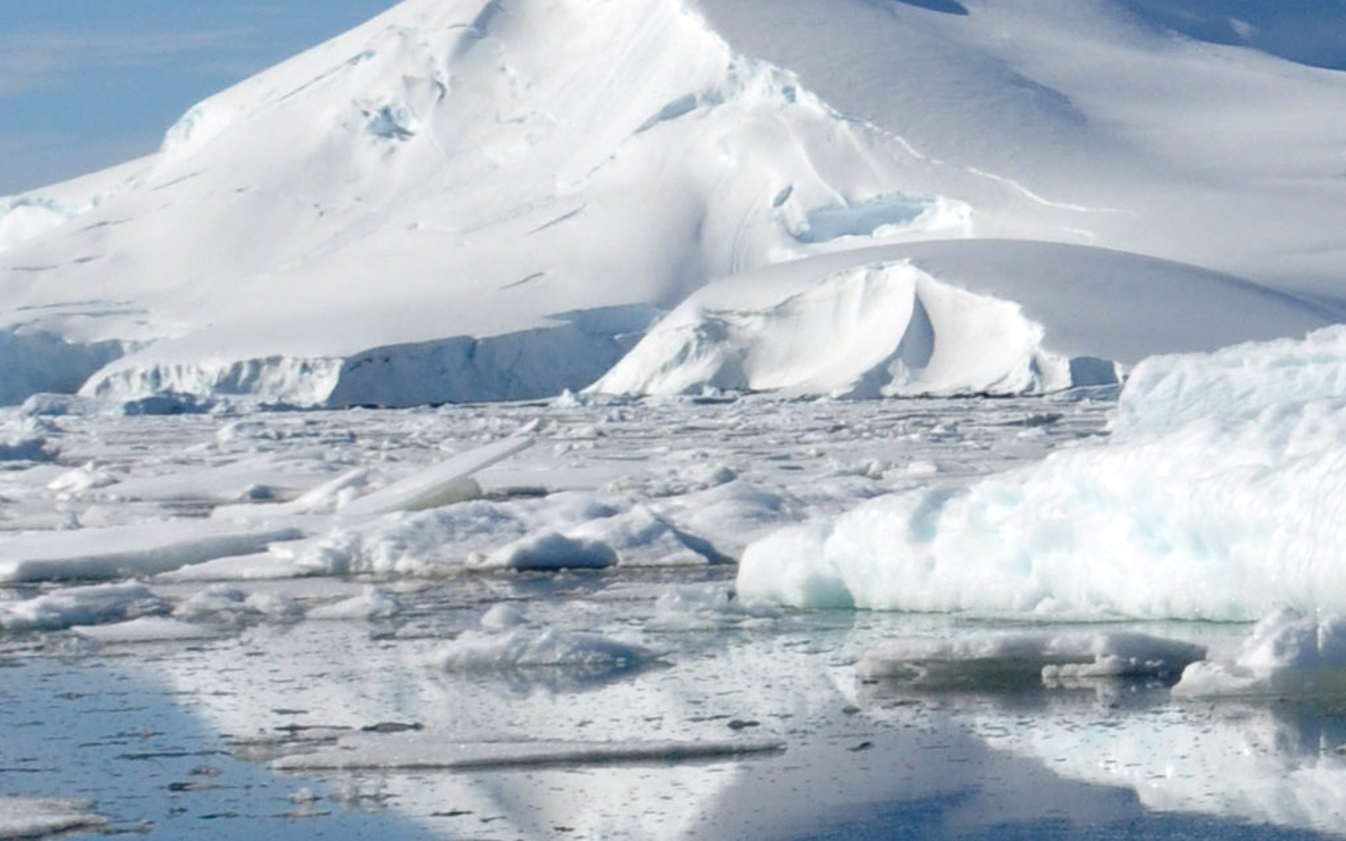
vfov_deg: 6.8
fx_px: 7079
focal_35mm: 193
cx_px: 2656
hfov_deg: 10.1
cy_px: 312
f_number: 11
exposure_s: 1/1000
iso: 360
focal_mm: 30
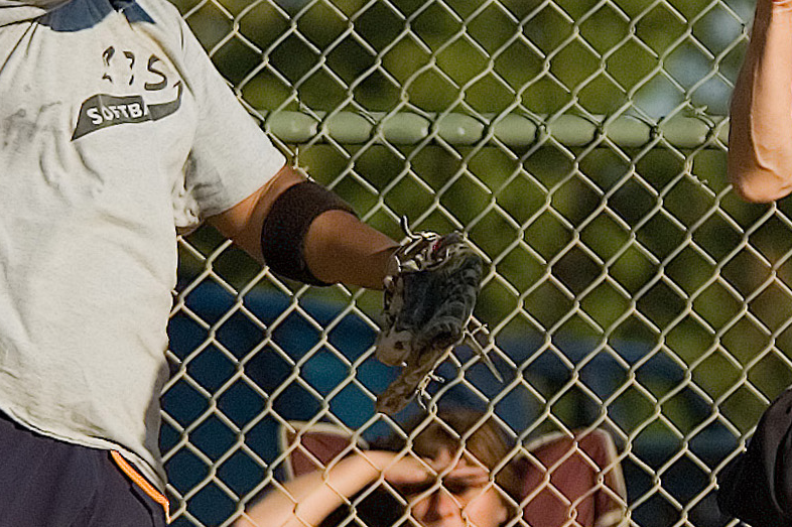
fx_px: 29021
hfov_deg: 1.6
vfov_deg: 1.0
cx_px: 1012
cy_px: 378
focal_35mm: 1320
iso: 200
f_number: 5.3
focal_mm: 230
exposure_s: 1/1600
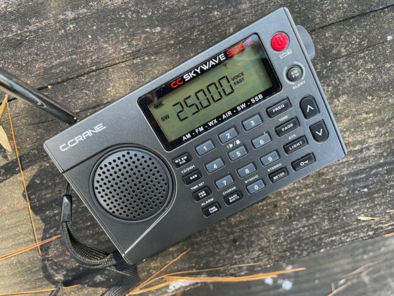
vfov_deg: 53.1
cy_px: 148
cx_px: 197
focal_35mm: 26
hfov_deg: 67.3
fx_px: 296
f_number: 1.6
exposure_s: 1/103
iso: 125
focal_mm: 4.2
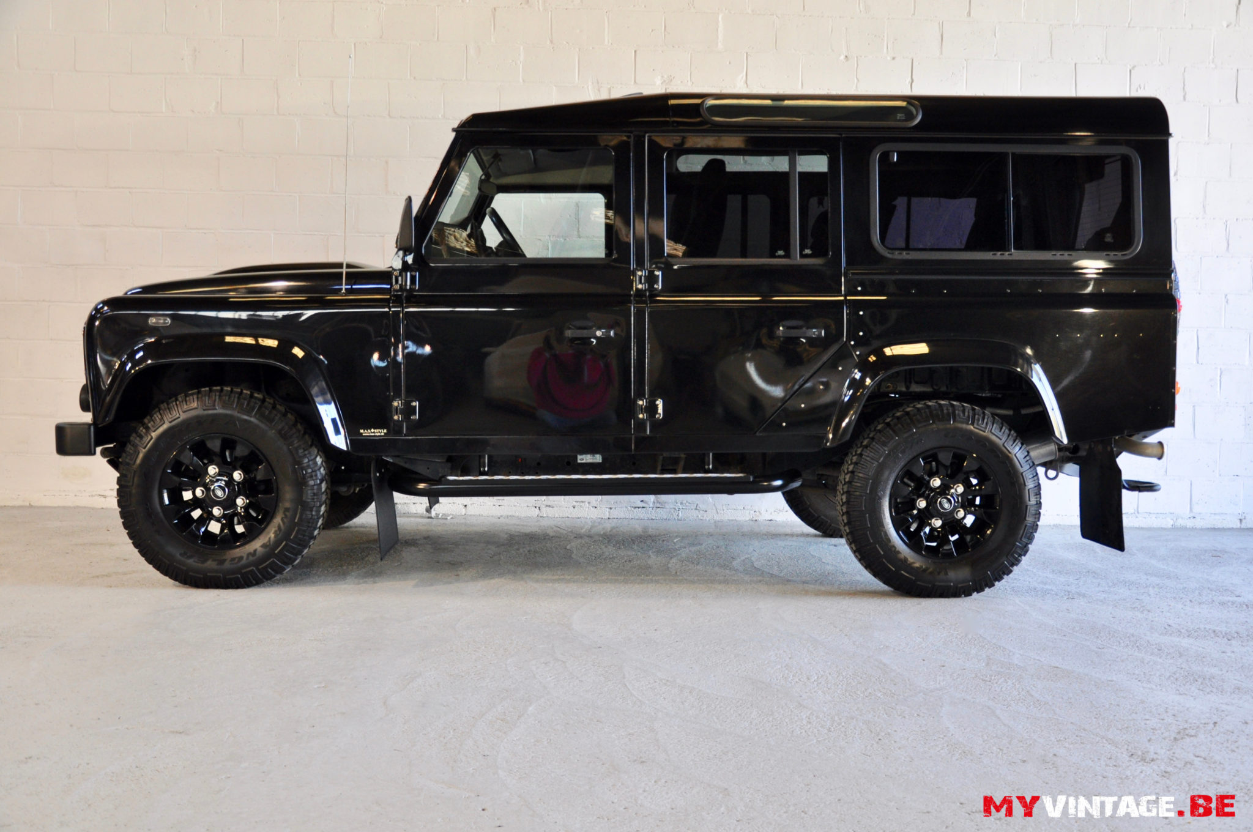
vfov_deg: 39.9
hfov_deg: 57.3
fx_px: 1147
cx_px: 626
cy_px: 416
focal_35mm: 33
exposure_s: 1/60
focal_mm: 22
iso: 640
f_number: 4
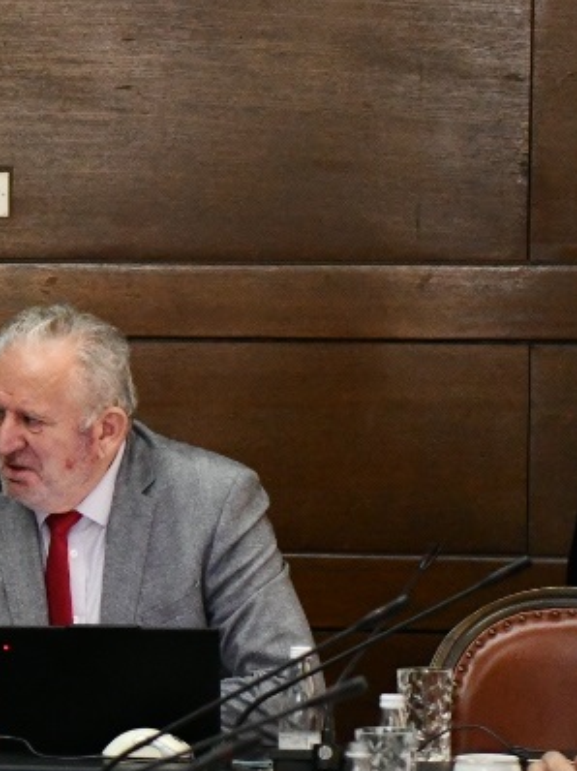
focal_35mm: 274
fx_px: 6096
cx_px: -306
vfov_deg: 7.2
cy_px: 577
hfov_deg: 5.4
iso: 5000
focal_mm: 70
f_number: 2.8
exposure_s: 1/250
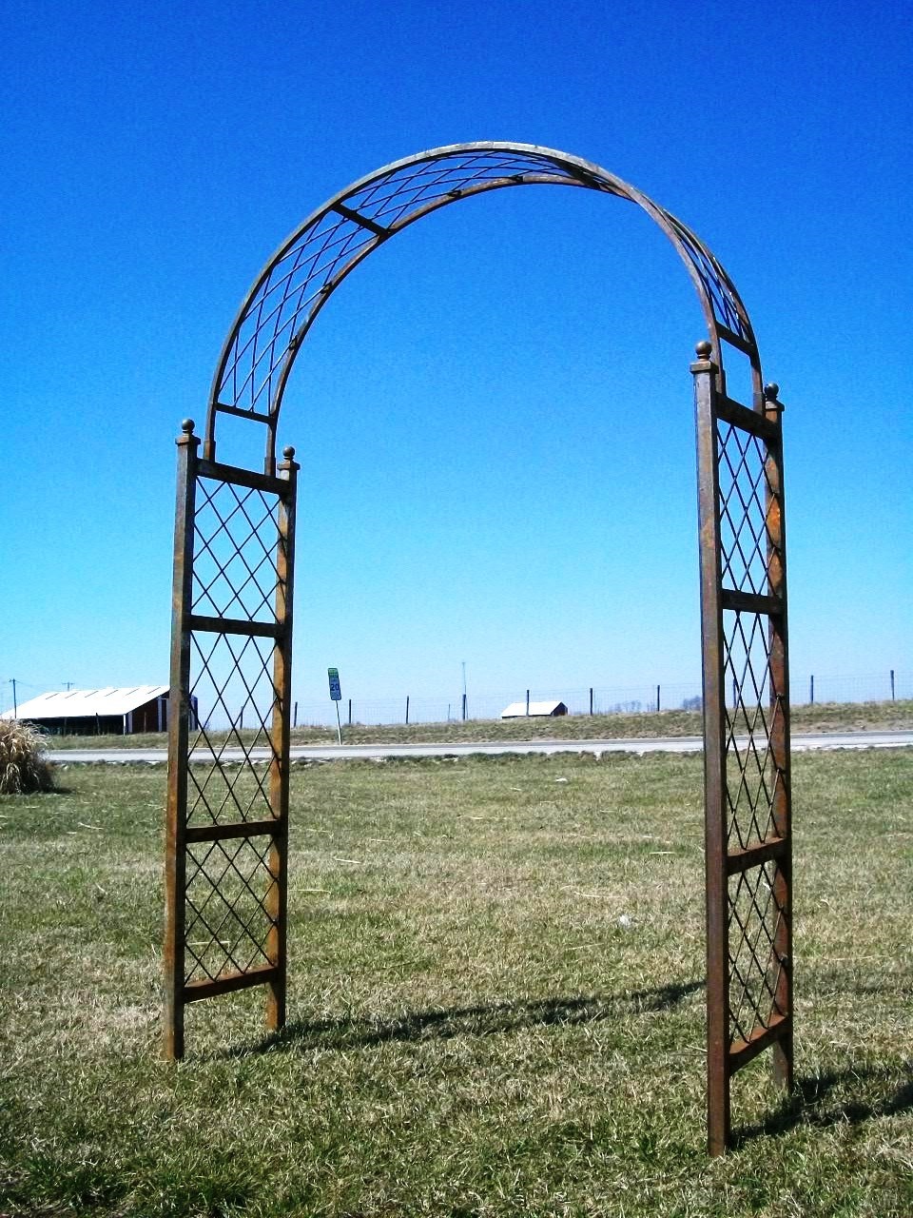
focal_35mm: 36
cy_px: 609
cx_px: 456
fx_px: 1266
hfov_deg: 39.7
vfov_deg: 51.4
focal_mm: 6
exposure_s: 1/1250
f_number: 4.8
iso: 80
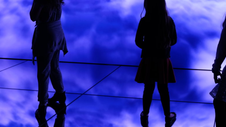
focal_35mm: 56
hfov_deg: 35.9
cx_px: 183
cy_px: 34
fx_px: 335
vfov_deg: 21.3
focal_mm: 18
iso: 200
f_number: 2.8
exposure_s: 1/80
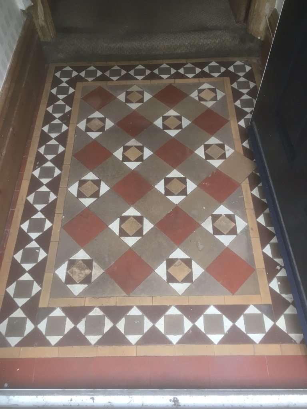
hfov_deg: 48.2
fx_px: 343
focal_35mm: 29
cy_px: 204
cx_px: 154
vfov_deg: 61.7
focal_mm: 4.15
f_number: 2.2
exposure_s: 1/33
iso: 80
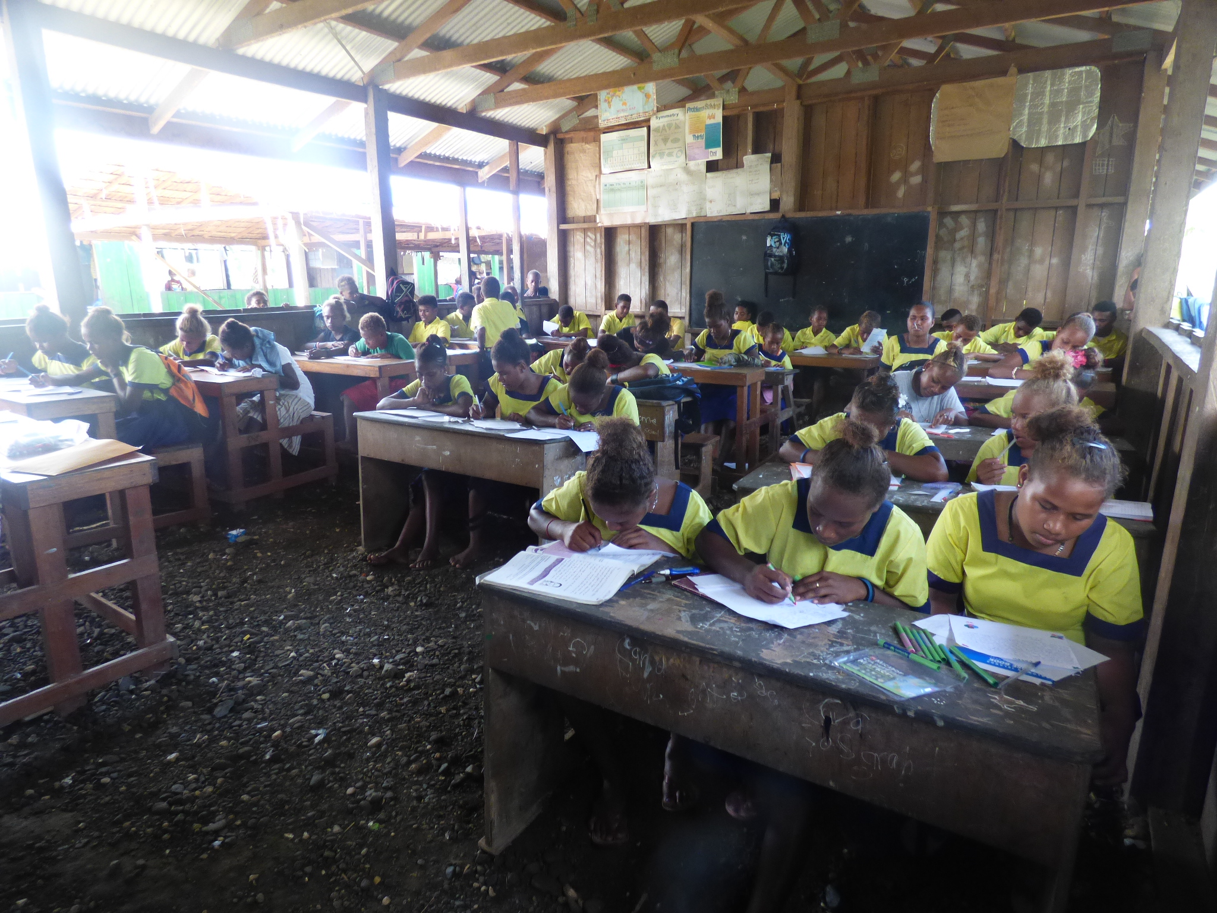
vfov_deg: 66.0
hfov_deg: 81.7
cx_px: 608
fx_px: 703
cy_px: 456
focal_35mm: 20
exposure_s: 1/60
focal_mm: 3.58
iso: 320
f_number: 2.8
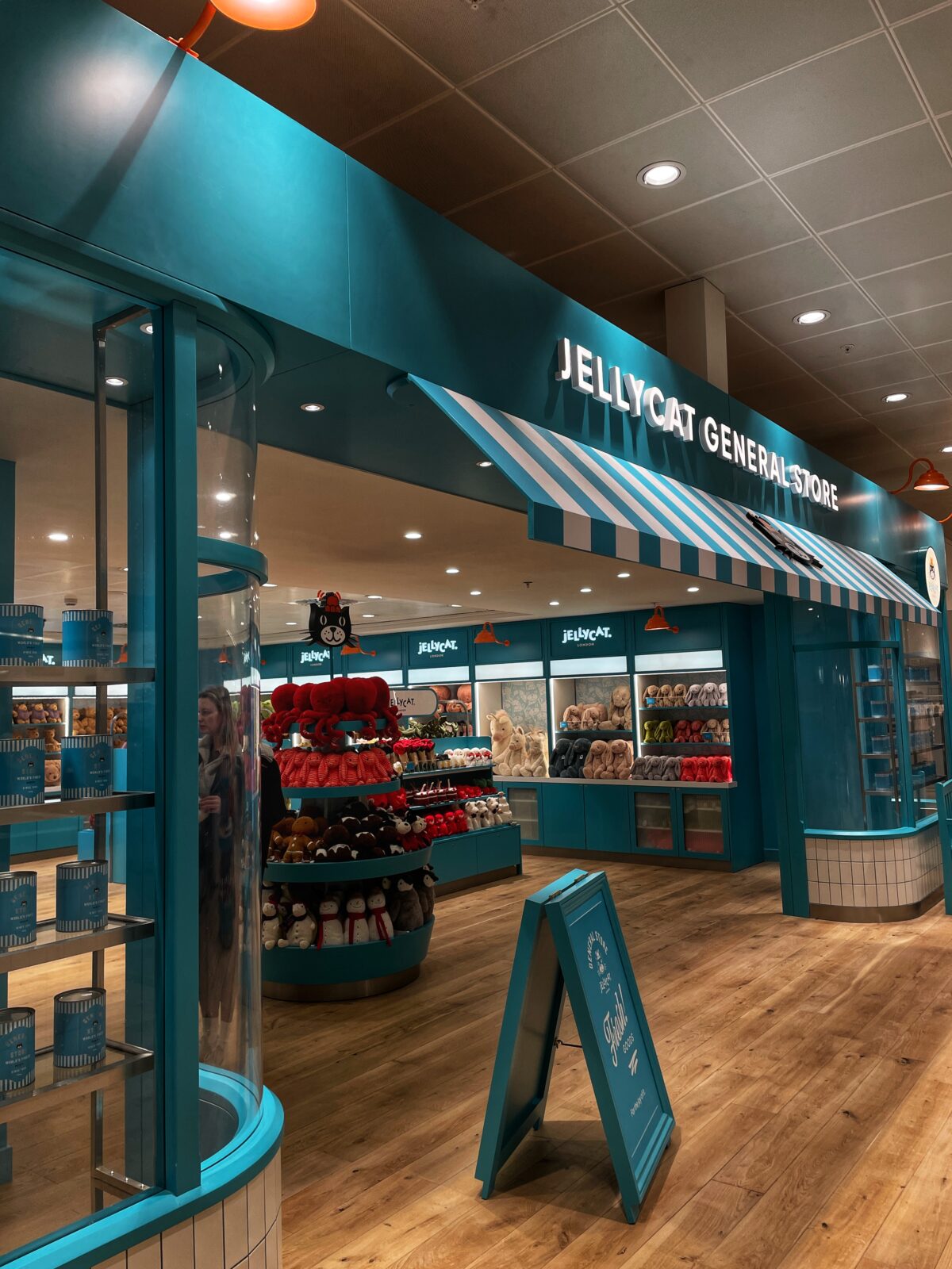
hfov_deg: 53.1
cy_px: 634
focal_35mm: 26
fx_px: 953
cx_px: 476
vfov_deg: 67.3
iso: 32
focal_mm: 4.2
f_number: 1.6
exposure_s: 1/151
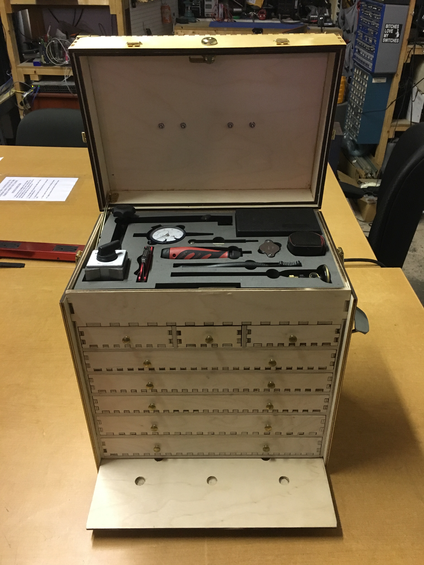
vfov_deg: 61.7
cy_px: 282
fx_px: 474
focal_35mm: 29
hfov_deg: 48.2
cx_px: 212
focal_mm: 4.15
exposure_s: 1/20
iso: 200
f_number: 2.2
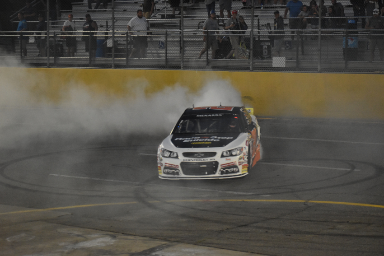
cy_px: 128
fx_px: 1312
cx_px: 192
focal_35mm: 123
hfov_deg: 16.6
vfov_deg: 11.1
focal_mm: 82
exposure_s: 1/125
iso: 3200
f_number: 4.8
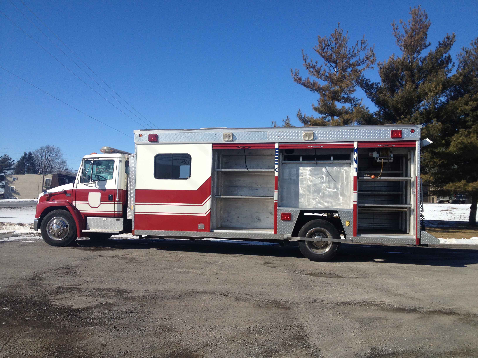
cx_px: 239
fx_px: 483
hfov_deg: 52.6
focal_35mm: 35
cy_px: 179
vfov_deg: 40.7
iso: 64
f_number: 2.4
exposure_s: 1/2513
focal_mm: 4.28
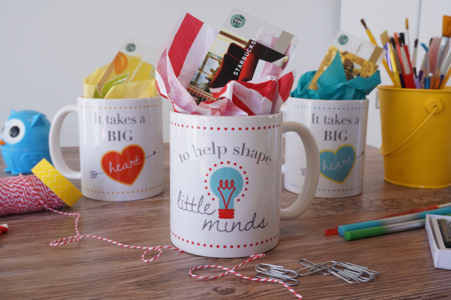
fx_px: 469
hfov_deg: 51.3
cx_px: 226
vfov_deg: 35.4
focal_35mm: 38
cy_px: 150
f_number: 10
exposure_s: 1/30
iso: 800
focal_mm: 25
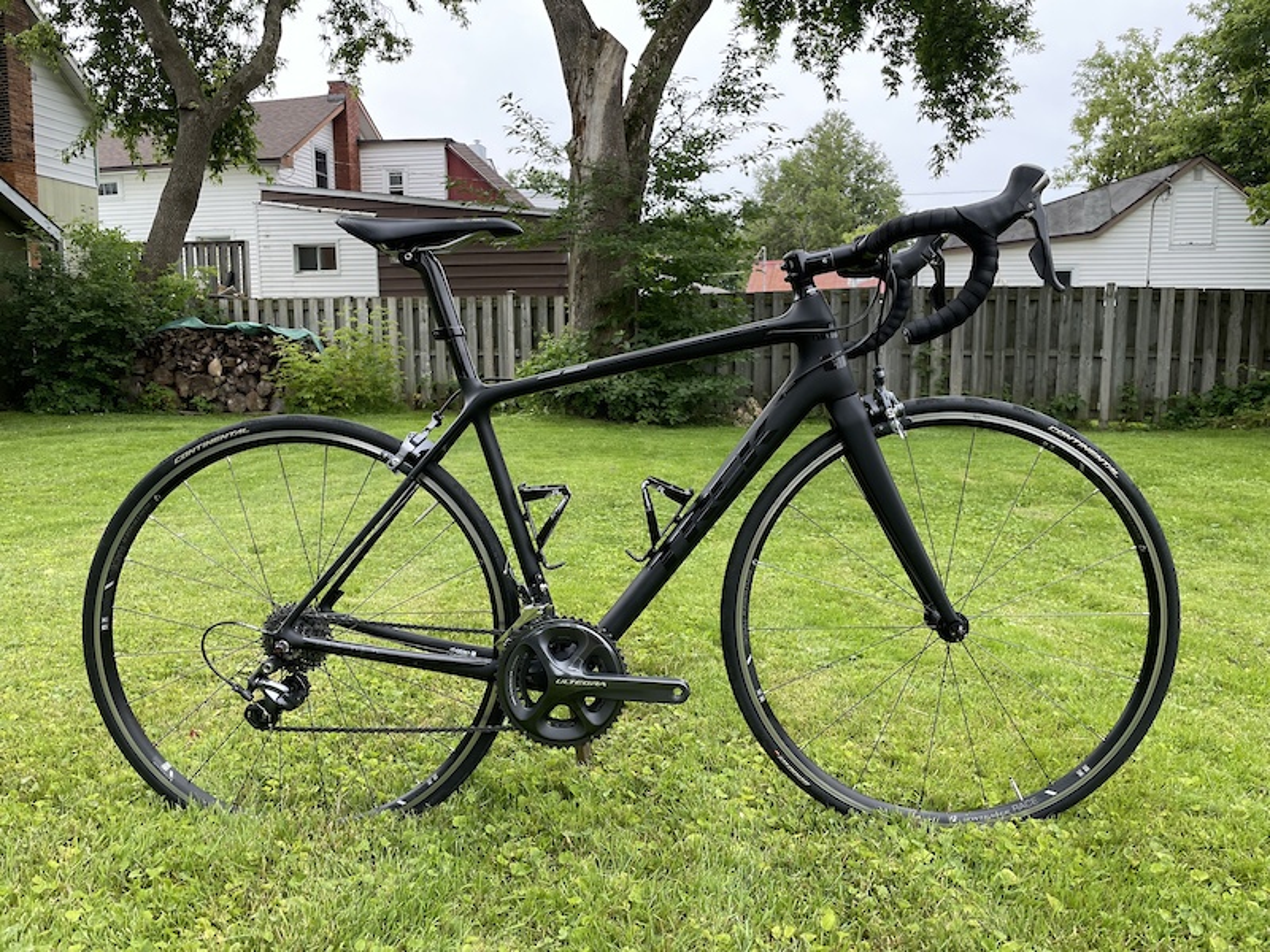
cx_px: 635
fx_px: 954
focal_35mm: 26
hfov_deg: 67.3
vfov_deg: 53.1
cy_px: 476
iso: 32
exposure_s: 1/759
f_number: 1.6
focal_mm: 4.2
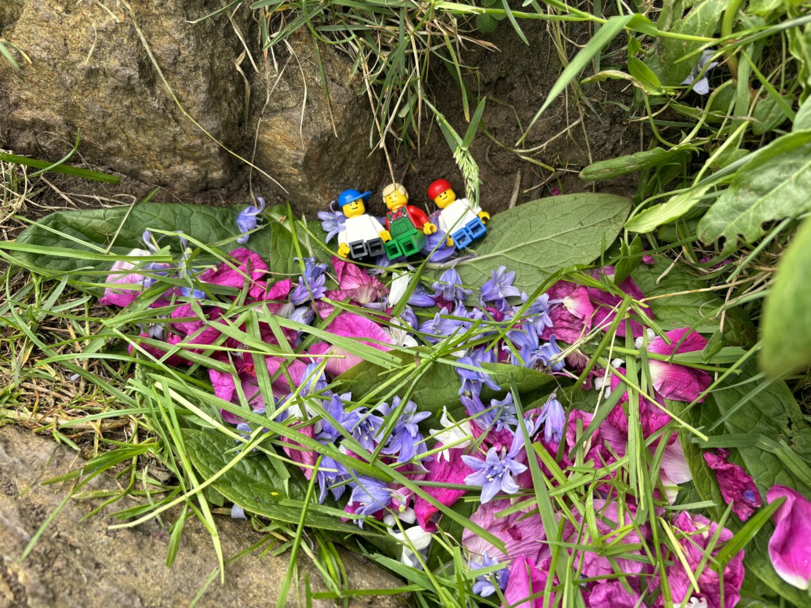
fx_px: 609
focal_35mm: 26
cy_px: 304
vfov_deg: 53.1
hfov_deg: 67.3
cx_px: 406
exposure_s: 1/303
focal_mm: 5.96
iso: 50
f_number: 1.6
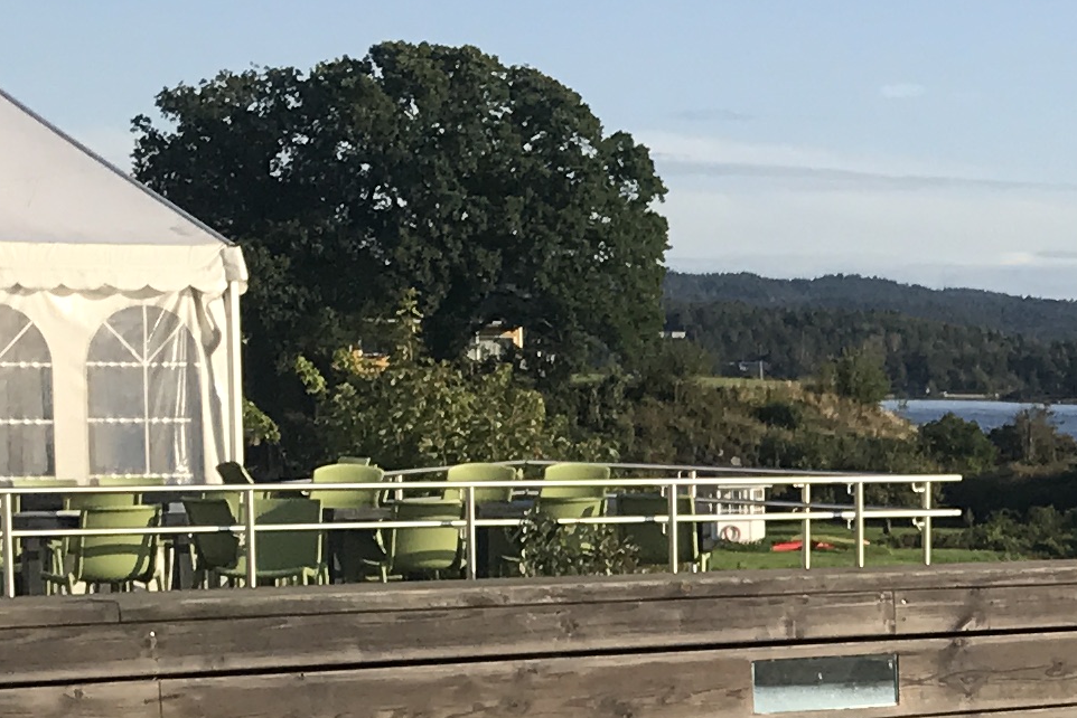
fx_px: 3651
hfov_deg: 15.7
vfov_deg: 11.1
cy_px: 813
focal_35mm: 122
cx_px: 1501
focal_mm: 3.99
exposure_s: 1/2128
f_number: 1.8
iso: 20
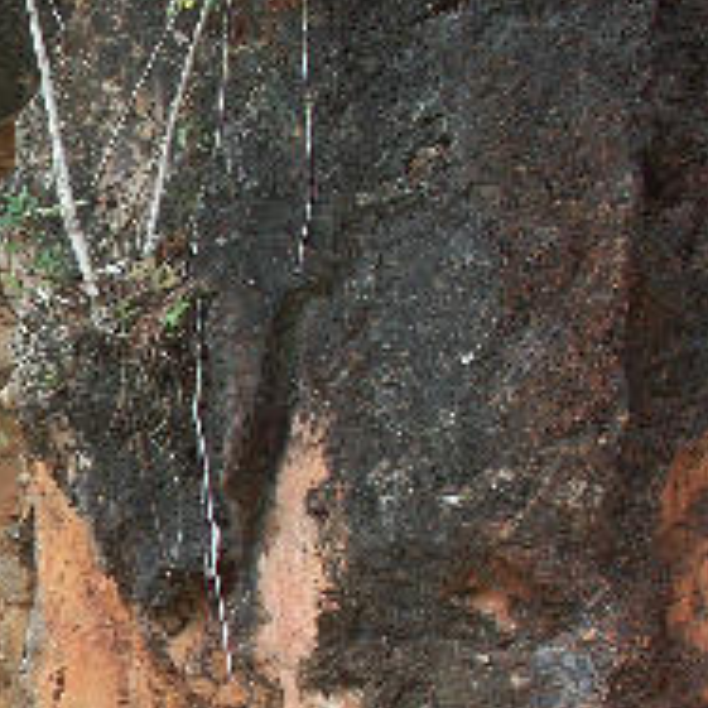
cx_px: -218
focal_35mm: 73
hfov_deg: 21.4
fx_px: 1689
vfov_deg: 22.9
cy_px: 681
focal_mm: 7.49
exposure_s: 1/125
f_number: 4.5
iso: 100
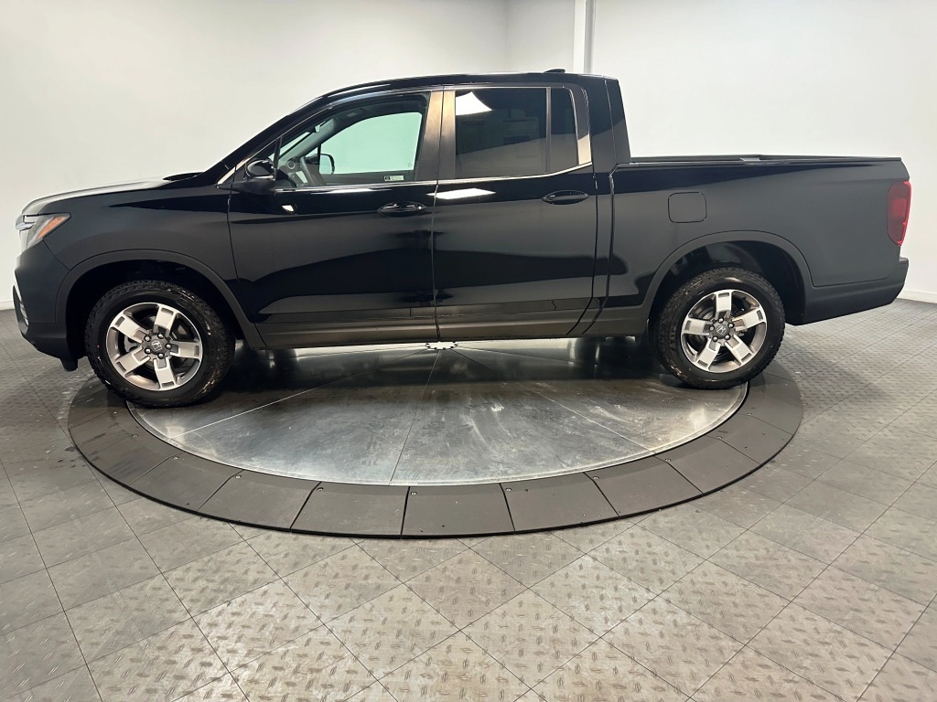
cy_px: 351
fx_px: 650
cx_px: 468
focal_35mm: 24
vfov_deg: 56.8
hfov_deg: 71.6
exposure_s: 1/60
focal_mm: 6.86
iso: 640
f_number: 1.78
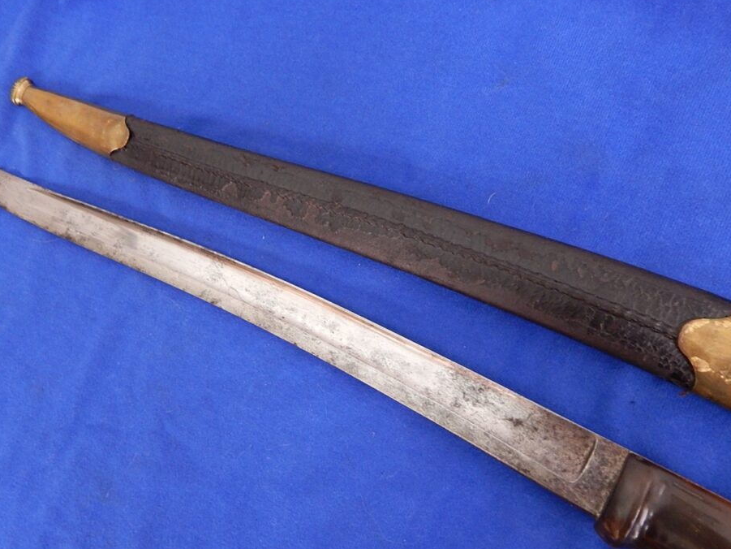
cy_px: 300
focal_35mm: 25
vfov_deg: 54.8
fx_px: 528
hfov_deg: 69.1
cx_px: 322
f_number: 3
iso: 400
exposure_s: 1/15
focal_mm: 4
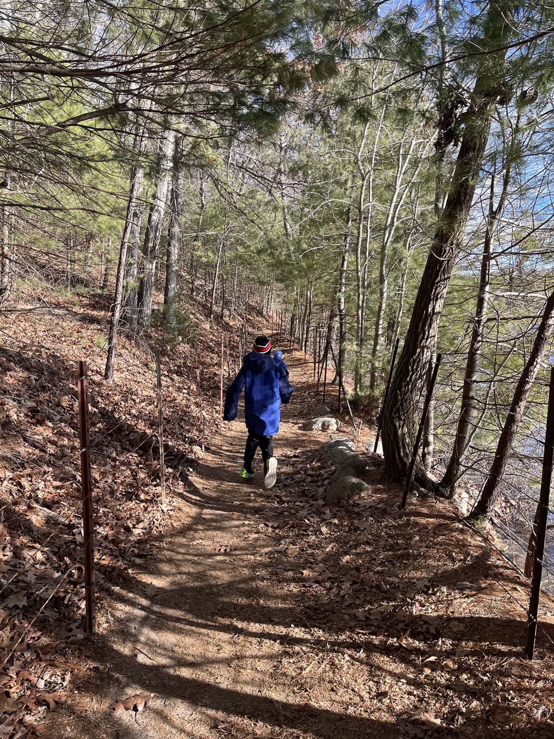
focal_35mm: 26
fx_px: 555
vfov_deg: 67.3
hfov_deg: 53.1
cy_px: 370
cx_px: 277
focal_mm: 5.1
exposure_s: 1/639
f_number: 1.6
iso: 50
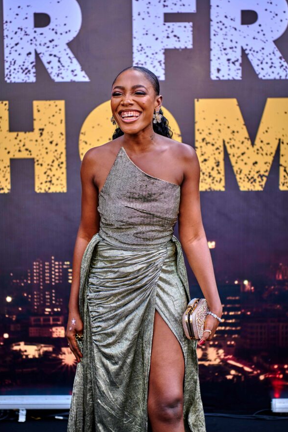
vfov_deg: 28.5
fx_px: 853
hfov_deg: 19.2
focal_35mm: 71
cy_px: 218
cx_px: 144
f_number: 2.8
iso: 400
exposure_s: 1/1000
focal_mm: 70
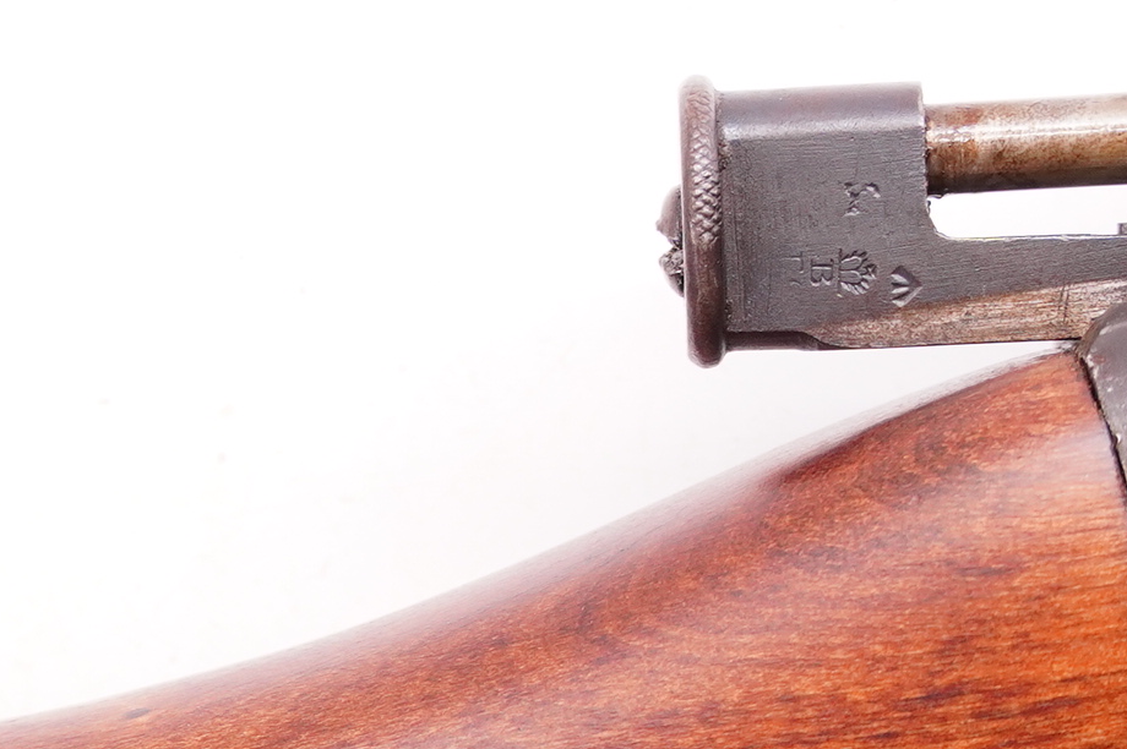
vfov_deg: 7.9
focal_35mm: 172
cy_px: 827
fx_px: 5369
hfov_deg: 11.9
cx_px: 87
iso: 1000
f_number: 5.6
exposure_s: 1/125
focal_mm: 35
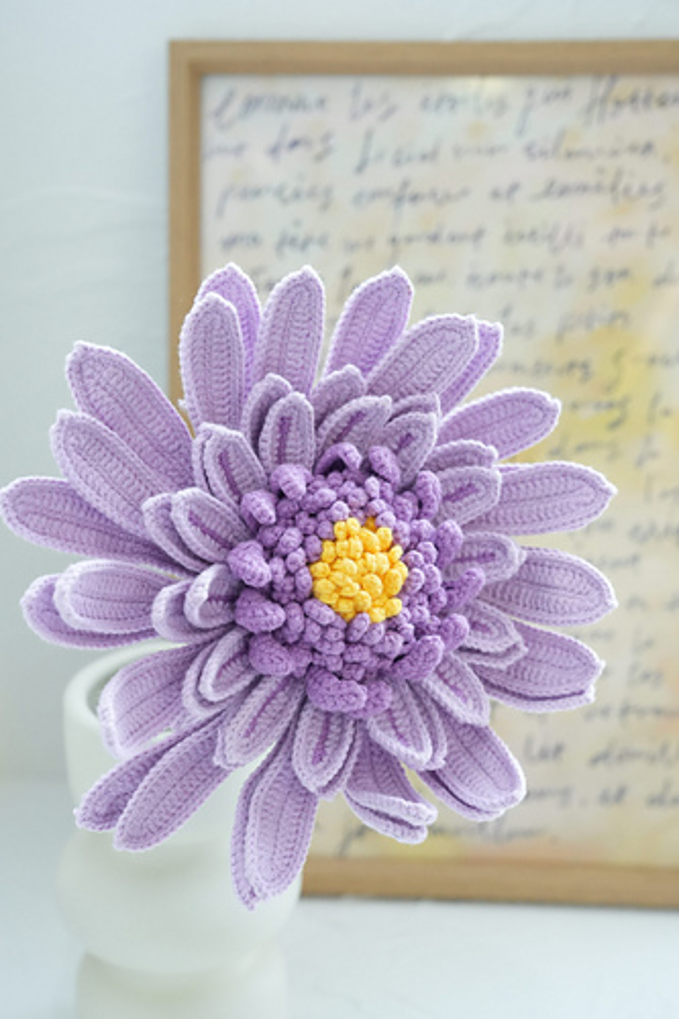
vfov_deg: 28.9
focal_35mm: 70
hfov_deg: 19.4
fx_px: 1982
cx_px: 340
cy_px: 510
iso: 4000
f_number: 5.6
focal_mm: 70
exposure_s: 1/320
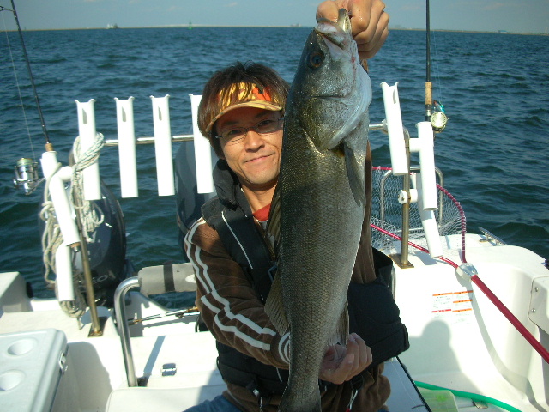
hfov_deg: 52.6
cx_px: 274
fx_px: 555
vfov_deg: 40.7
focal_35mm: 35
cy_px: 206
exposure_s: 1/136
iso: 50
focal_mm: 5.8
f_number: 8.5
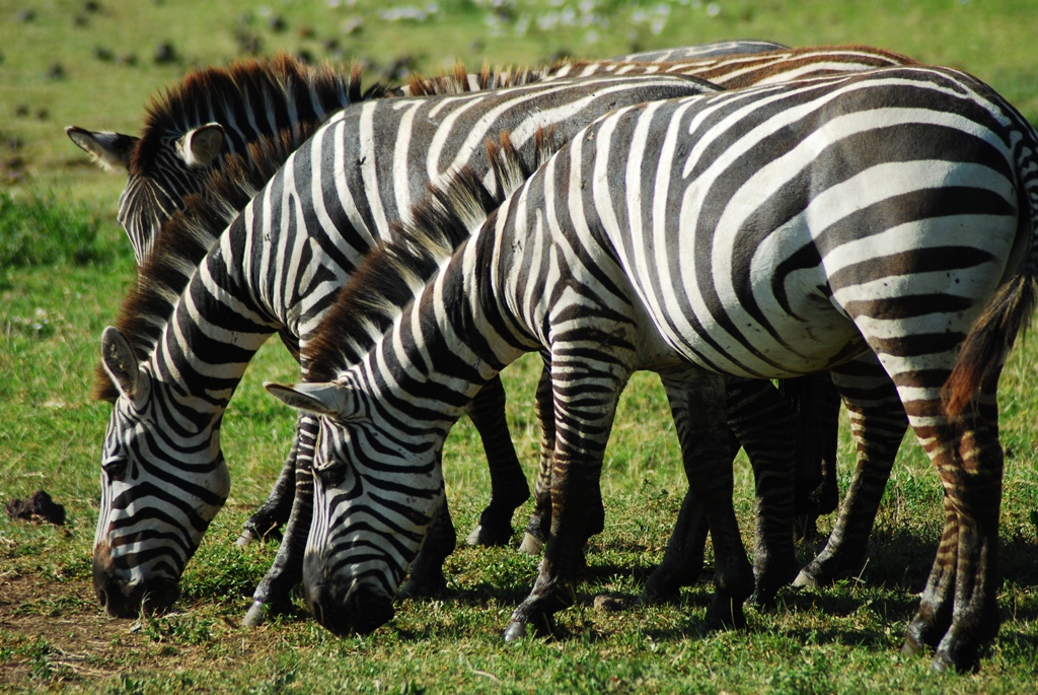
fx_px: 10390
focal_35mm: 360
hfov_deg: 5.7
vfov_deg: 3.8
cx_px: 519
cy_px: 348
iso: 200
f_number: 5.3
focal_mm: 240
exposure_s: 1/640
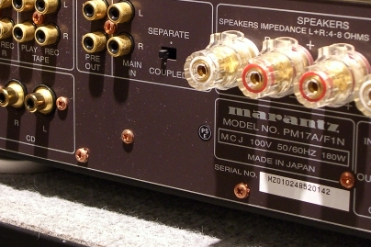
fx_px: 1154
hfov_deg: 18.2
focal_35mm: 112
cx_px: 148
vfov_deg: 12.2
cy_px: 55
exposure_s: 1/13
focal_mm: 14.2
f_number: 4
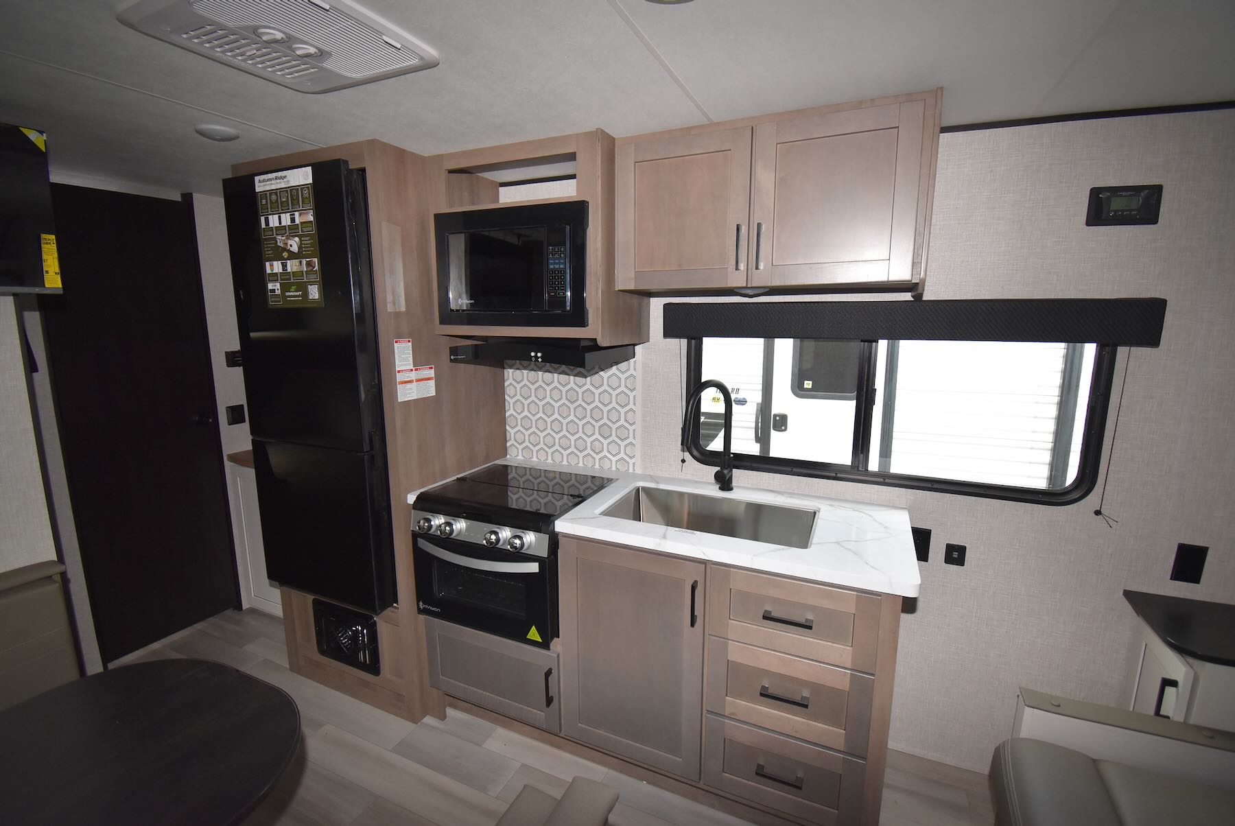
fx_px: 515
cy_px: 413
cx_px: 618
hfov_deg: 100.3
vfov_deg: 77.5
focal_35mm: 15
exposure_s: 1/60
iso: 1000
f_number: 4.5
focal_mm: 10
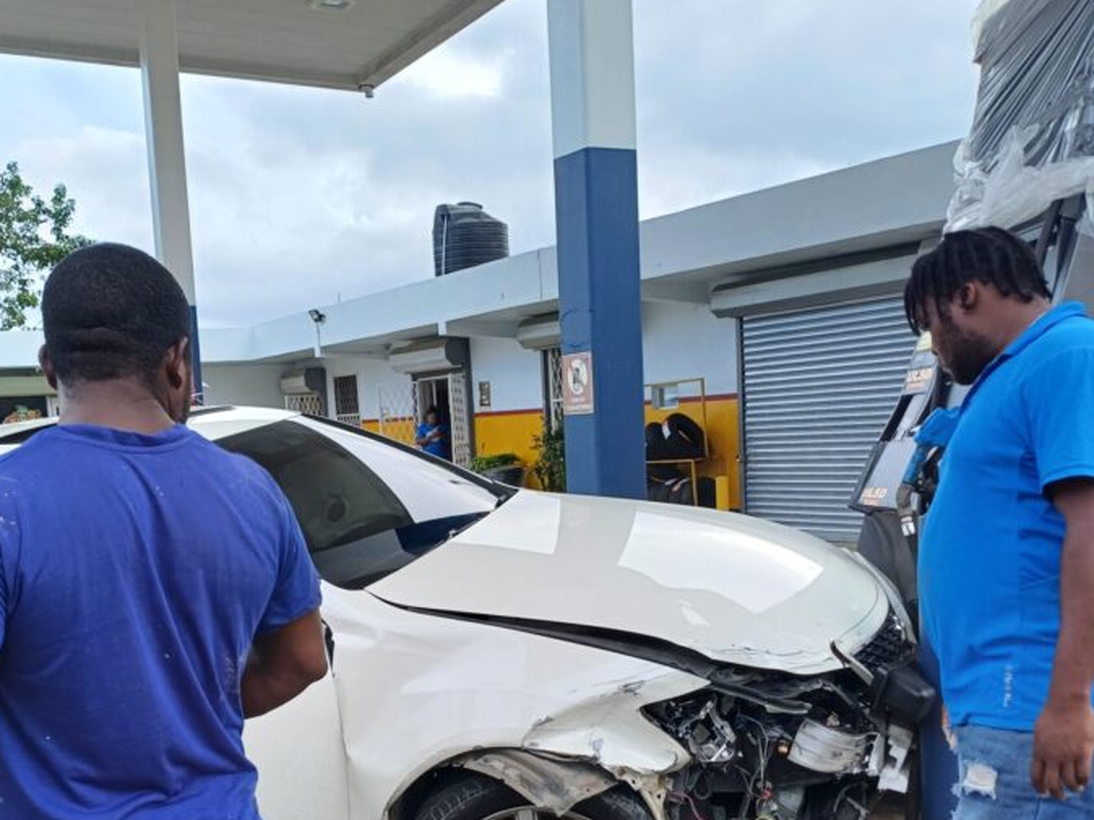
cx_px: 446
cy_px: 591
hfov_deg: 48.7
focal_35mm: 38
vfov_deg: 37.0
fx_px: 1201
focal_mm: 4.65
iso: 50
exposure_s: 1/214
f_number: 1.8
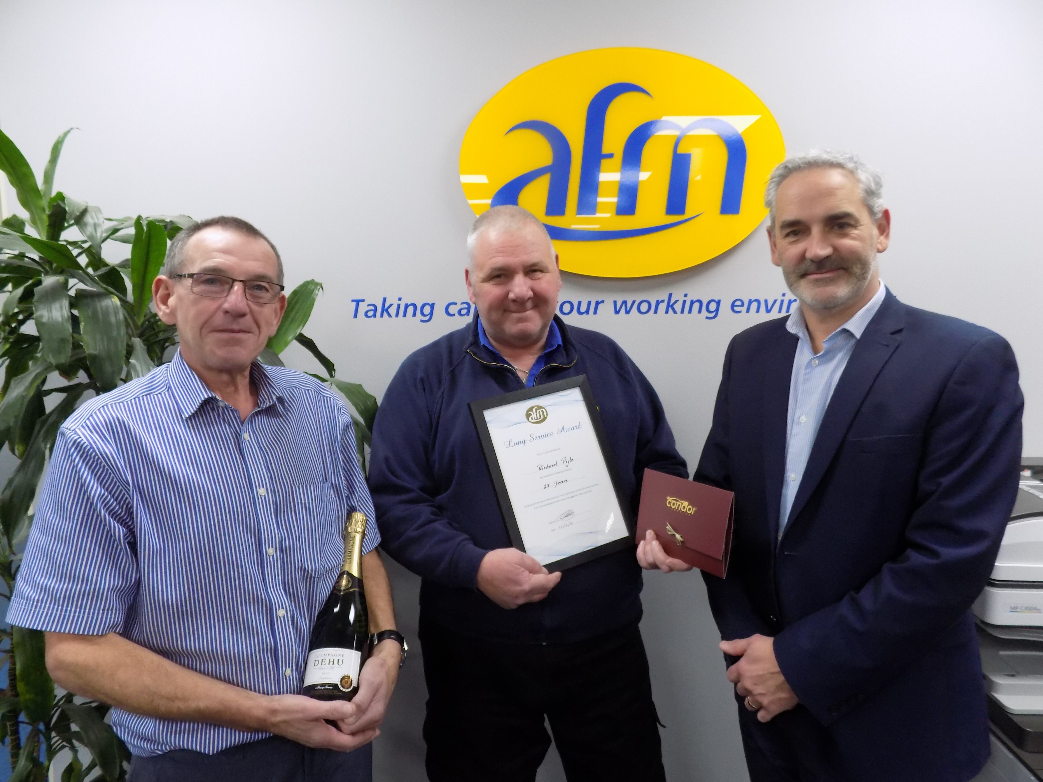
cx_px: 522
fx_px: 693
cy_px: 391
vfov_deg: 58.9
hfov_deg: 73.9
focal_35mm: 23
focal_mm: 4
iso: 220
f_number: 3.1
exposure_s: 1/30
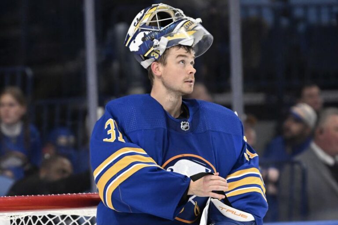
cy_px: 112
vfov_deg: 6.9
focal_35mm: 200
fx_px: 1878
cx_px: 169
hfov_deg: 10.3
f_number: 3.5
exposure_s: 1/1600
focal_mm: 200
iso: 3200
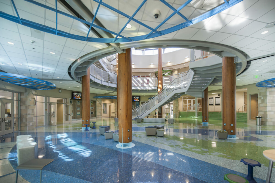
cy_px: 92
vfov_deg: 77.2
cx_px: 138
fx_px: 114
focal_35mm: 15
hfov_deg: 100.4
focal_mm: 15
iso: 500
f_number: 2.8
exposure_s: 1/200
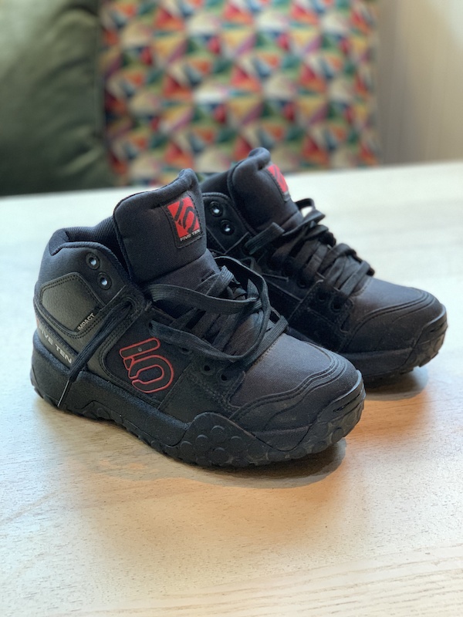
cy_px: 308
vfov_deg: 36.8
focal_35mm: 52
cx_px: 232
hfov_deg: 28.0
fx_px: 927
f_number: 2.4
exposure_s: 1/50
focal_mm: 6
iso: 250
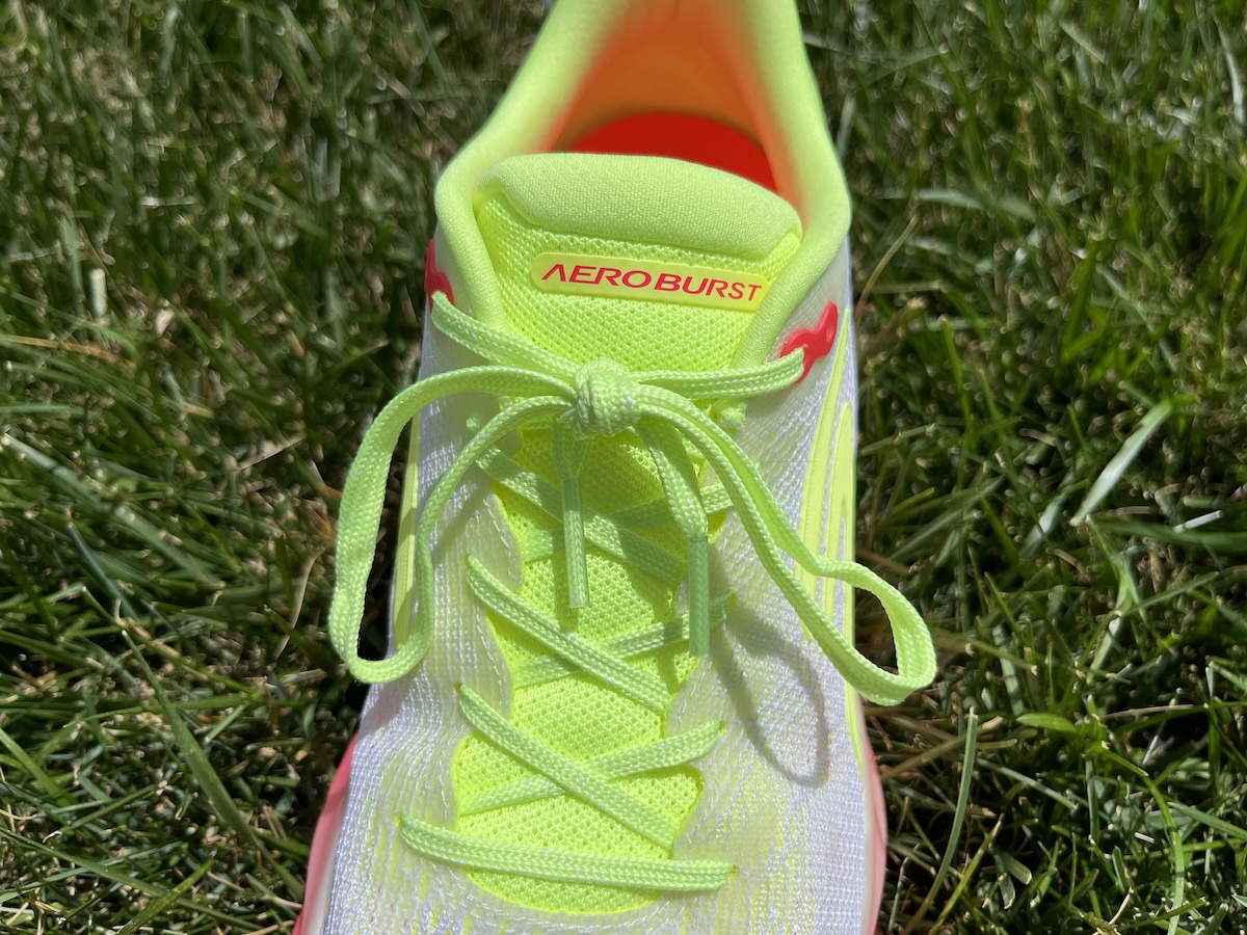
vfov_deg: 53.1
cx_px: 624
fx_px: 937
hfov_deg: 67.3
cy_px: 468
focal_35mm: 26
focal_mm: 5.1
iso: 50
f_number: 1.6
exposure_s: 1/10870
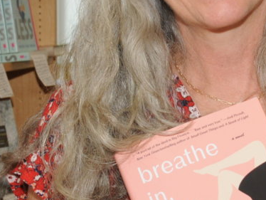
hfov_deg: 10.0
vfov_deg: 7.5
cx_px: 161
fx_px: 1515
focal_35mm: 197
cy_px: 104
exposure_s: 1/60
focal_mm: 32
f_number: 9
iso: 400
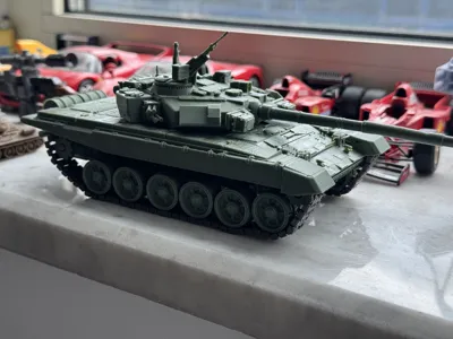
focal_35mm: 48
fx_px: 628
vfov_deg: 30.3
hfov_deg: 39.7
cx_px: 226
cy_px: 170
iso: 100
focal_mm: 6.76
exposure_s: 1/121
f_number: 1.78
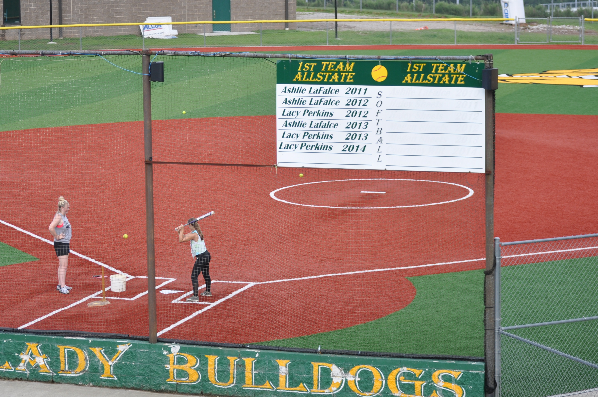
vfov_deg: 11.4
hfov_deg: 17.1
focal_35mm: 120
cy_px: 133
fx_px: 1986
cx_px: 251
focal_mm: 55
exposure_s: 1/500
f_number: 4
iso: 200
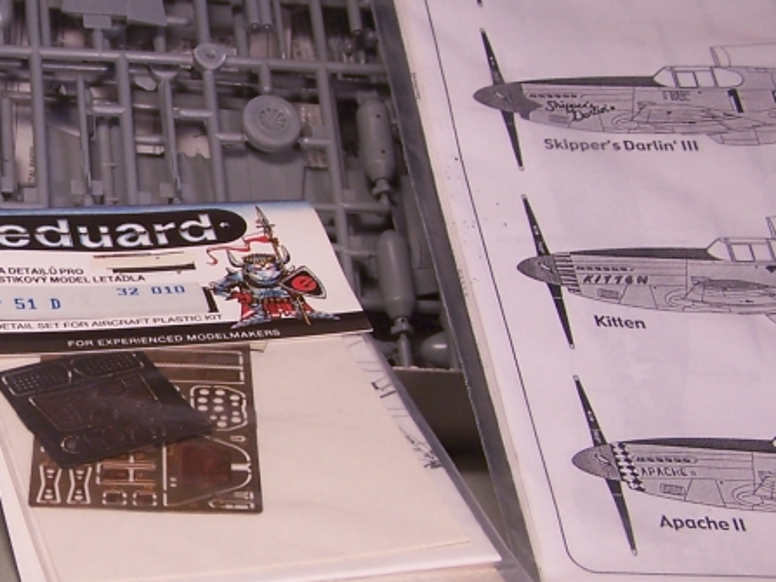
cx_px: 42
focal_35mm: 87
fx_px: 1950
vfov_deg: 17.0
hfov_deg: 21.9
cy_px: 304
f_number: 2.8
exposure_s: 1/40
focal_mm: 6.3
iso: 80
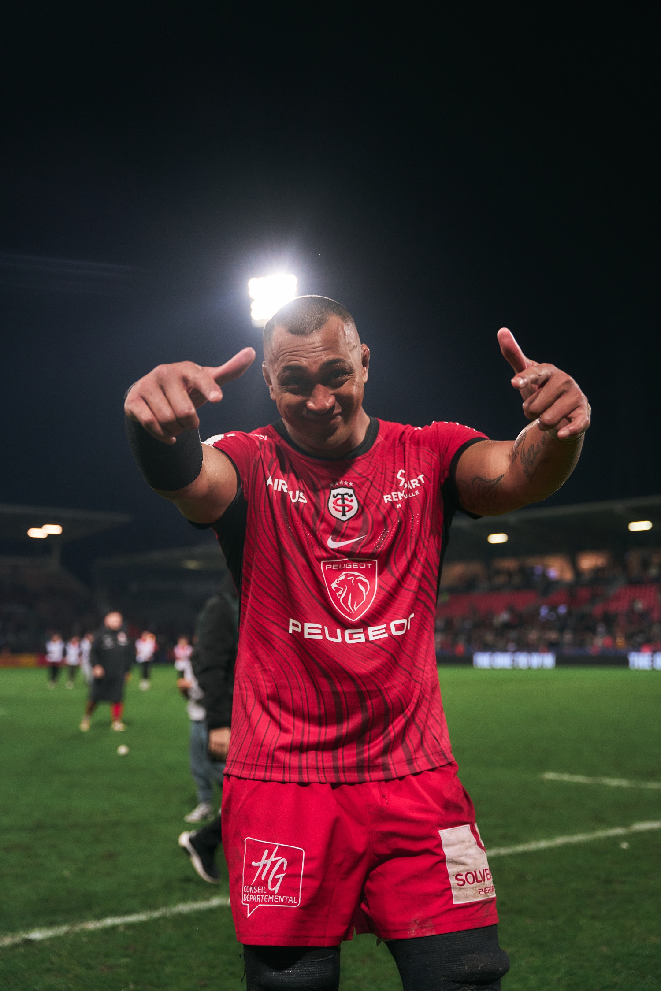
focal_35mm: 45
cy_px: 496
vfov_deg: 43.6
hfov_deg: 29.9
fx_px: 1239
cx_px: 330
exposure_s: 1/640
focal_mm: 45
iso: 800
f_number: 2.8
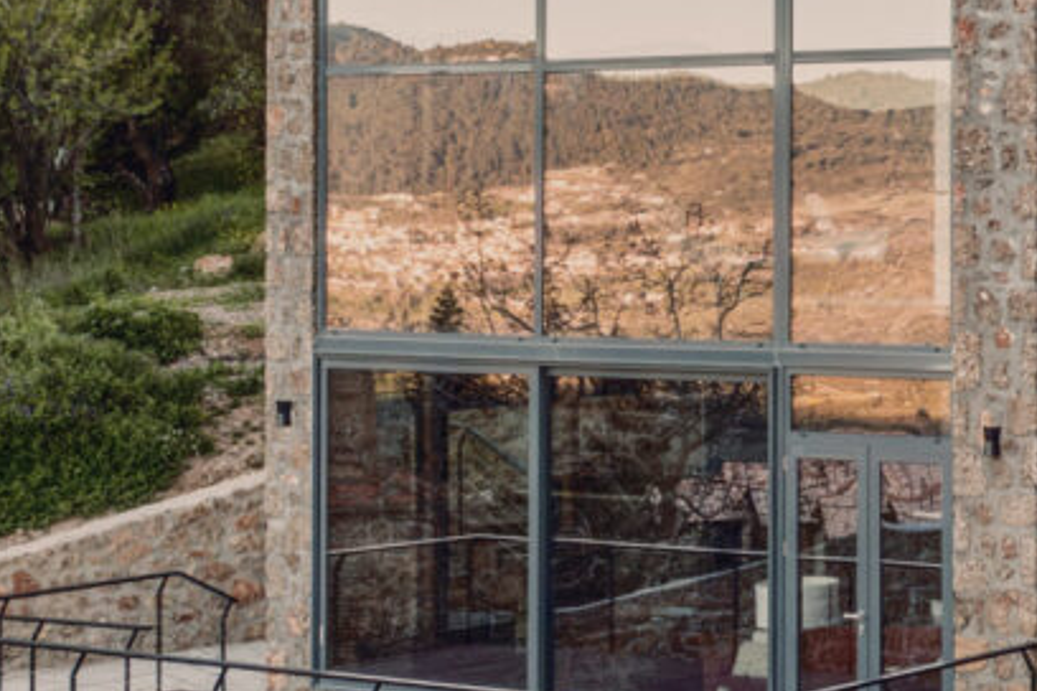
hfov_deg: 18.1
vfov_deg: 13.2
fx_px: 2967
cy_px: 99
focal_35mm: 103
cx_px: 1470
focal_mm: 10.26
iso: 100
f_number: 5.6
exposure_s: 1/100
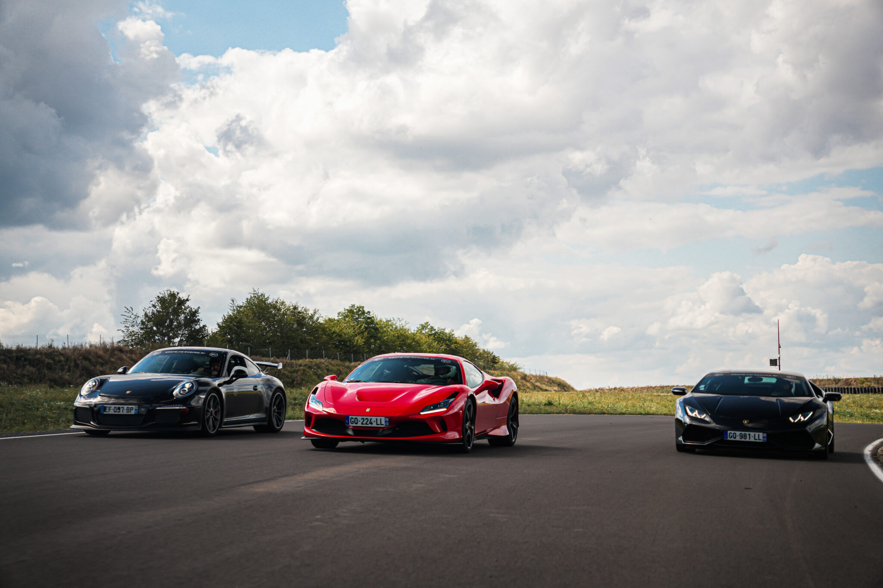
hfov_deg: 49.6
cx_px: 442
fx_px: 956
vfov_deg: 34.2
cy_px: 294
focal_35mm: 39
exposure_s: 1/160
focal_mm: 26
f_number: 2.8
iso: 100
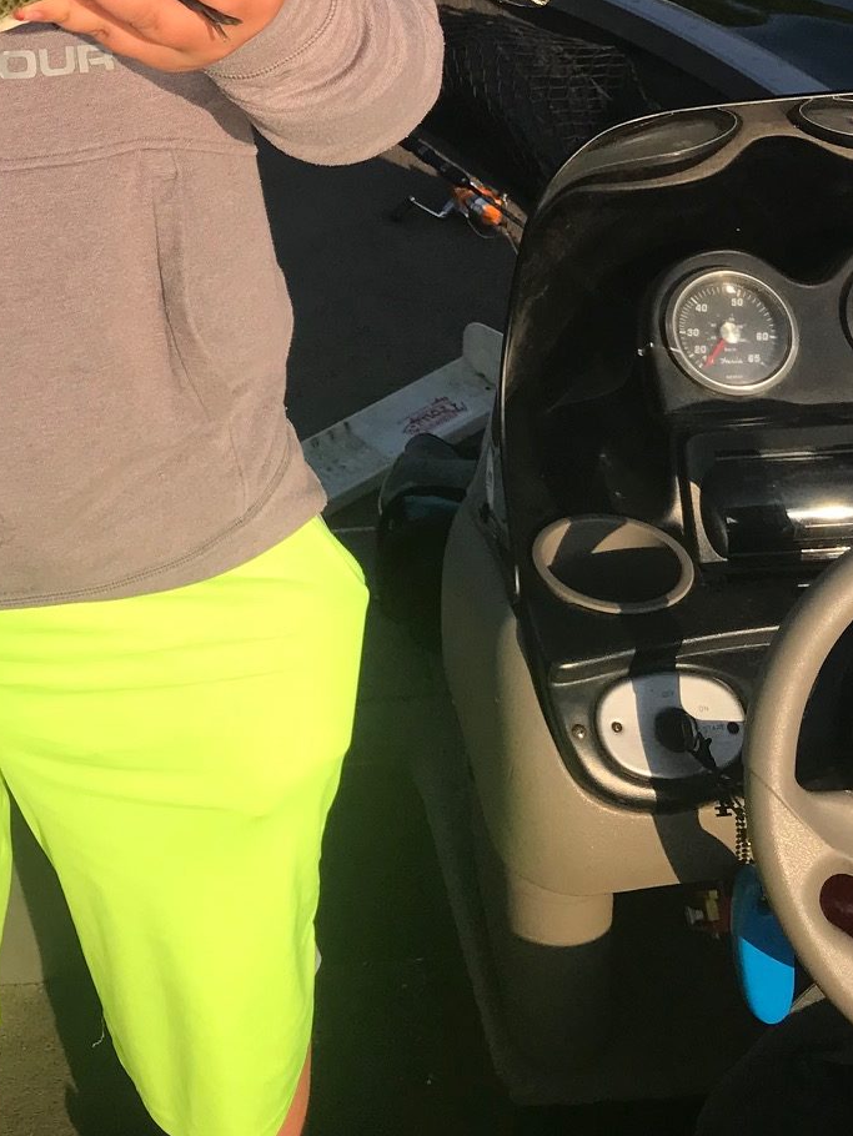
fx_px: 2036
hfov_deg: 22.8
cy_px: -42
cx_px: 29
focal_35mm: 62
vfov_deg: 28.9
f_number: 1.8
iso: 20
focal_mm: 3.99
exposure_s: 1/1808
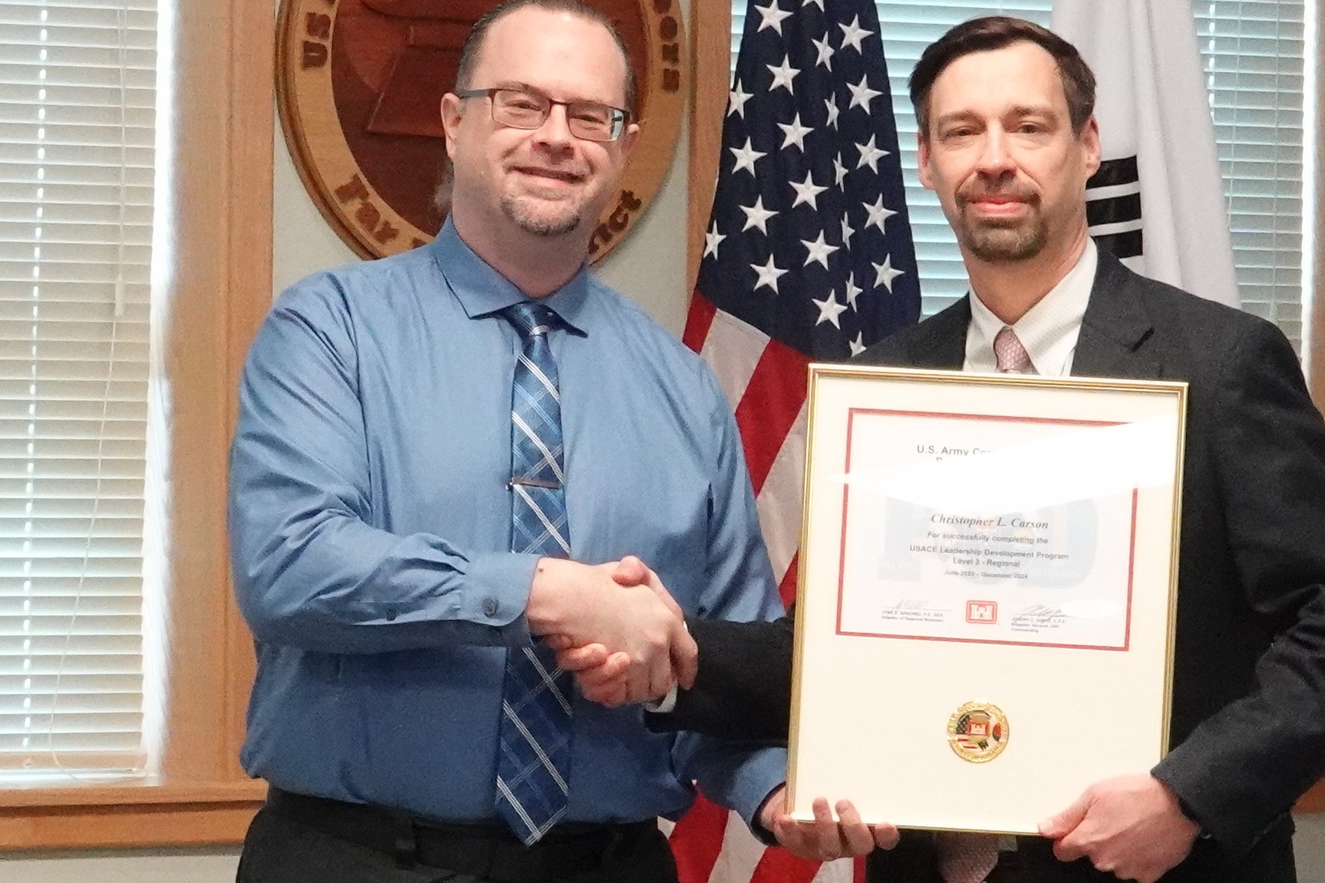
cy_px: 411
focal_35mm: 91
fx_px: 3349
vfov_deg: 15.0
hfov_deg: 22.3
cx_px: 812
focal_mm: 19.68
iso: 3200
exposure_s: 1/125
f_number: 4.5
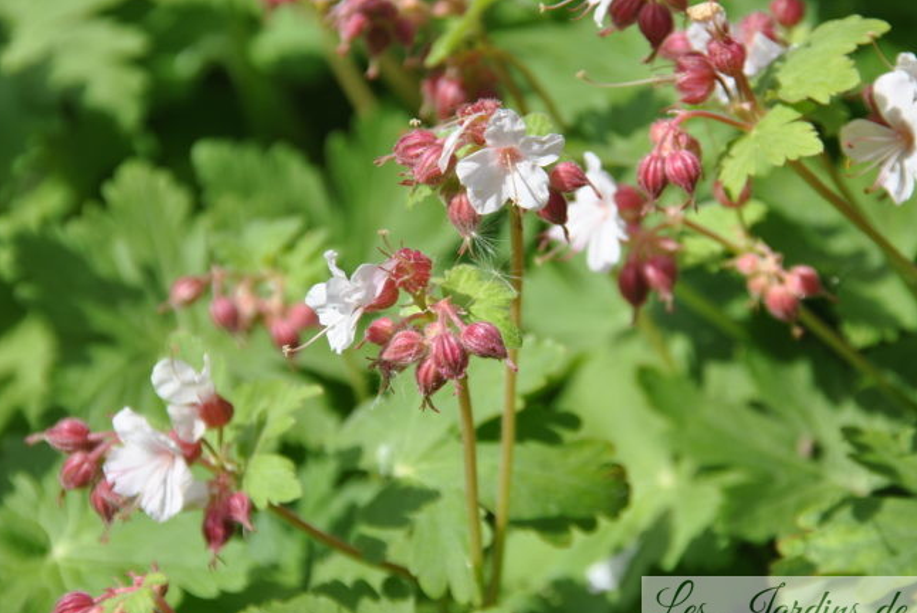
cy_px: 282
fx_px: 5277
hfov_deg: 9.9
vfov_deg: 6.7
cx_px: 532
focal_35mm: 207
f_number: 5.6
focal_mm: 116
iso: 110
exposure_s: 1/500
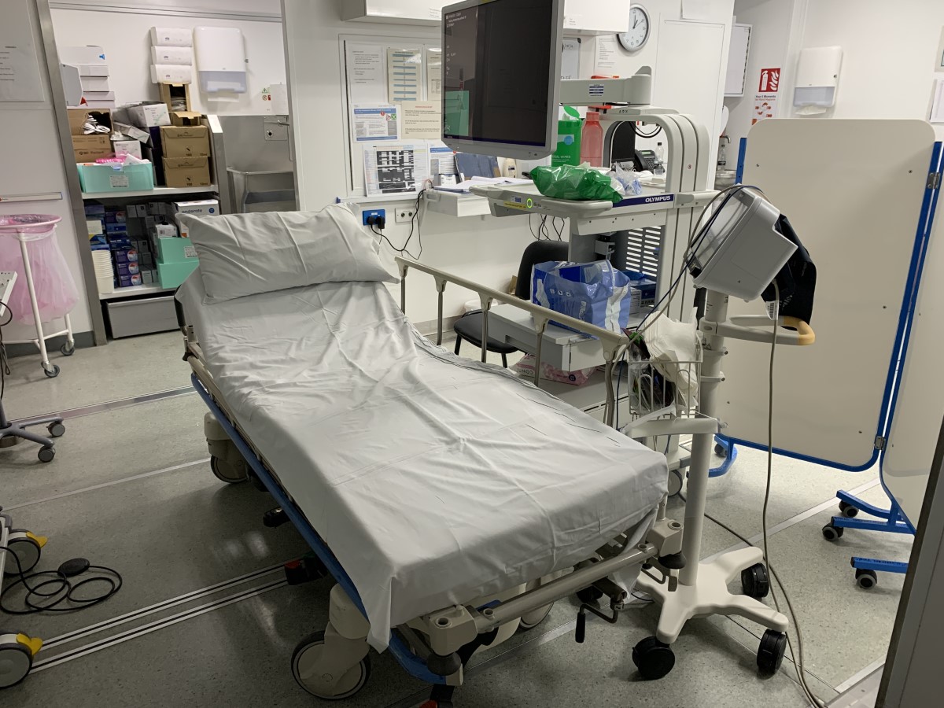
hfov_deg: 67.3
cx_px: 472
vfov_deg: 53.1
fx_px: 709
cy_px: 354
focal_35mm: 26
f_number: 1.8
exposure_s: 1/50
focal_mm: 4.25
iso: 80
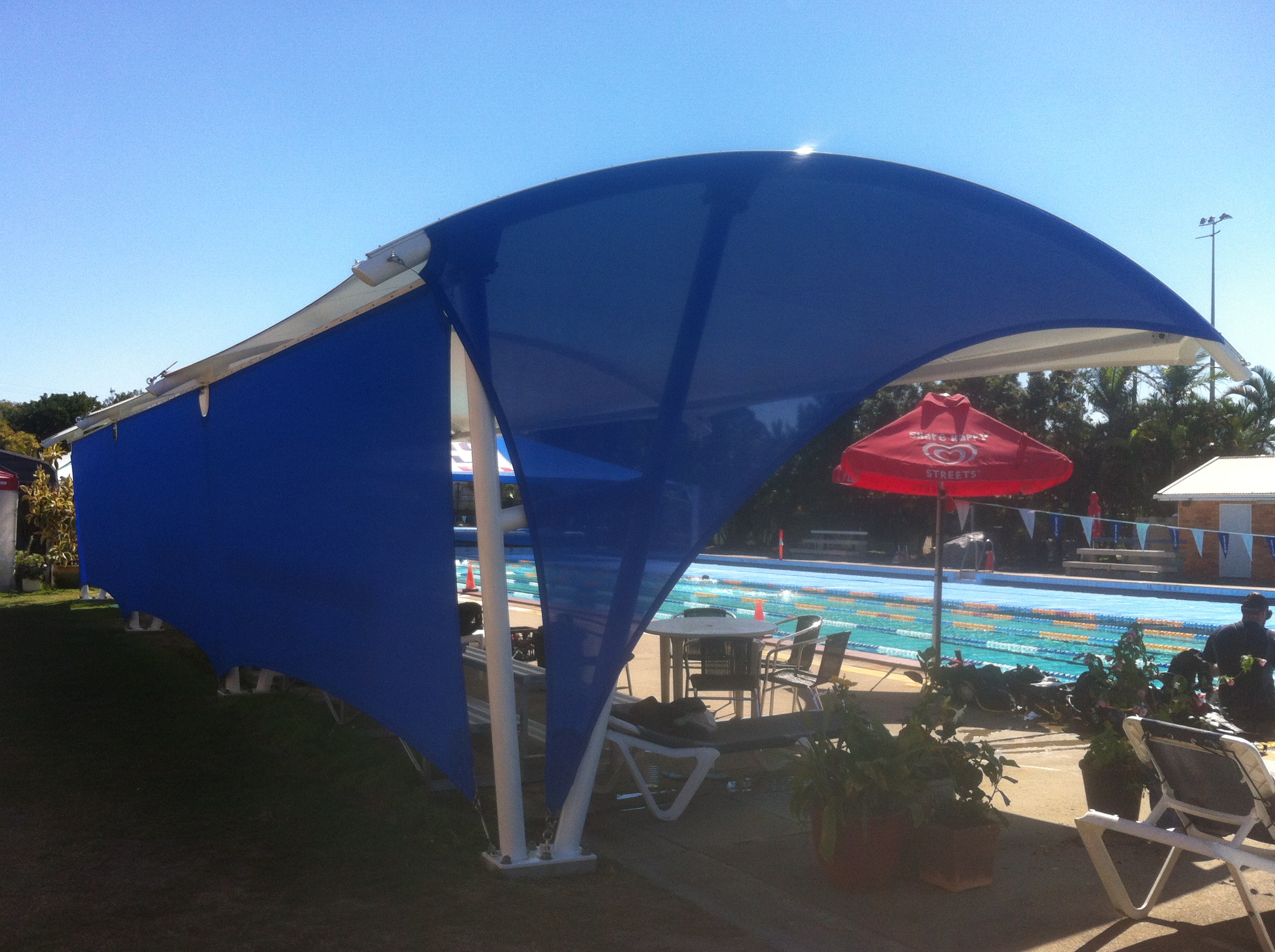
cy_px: 463
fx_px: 1361
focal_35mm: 37
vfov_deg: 38.6
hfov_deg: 50.2
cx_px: 610
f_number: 2.8
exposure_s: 1/1207
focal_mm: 3.85
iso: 80
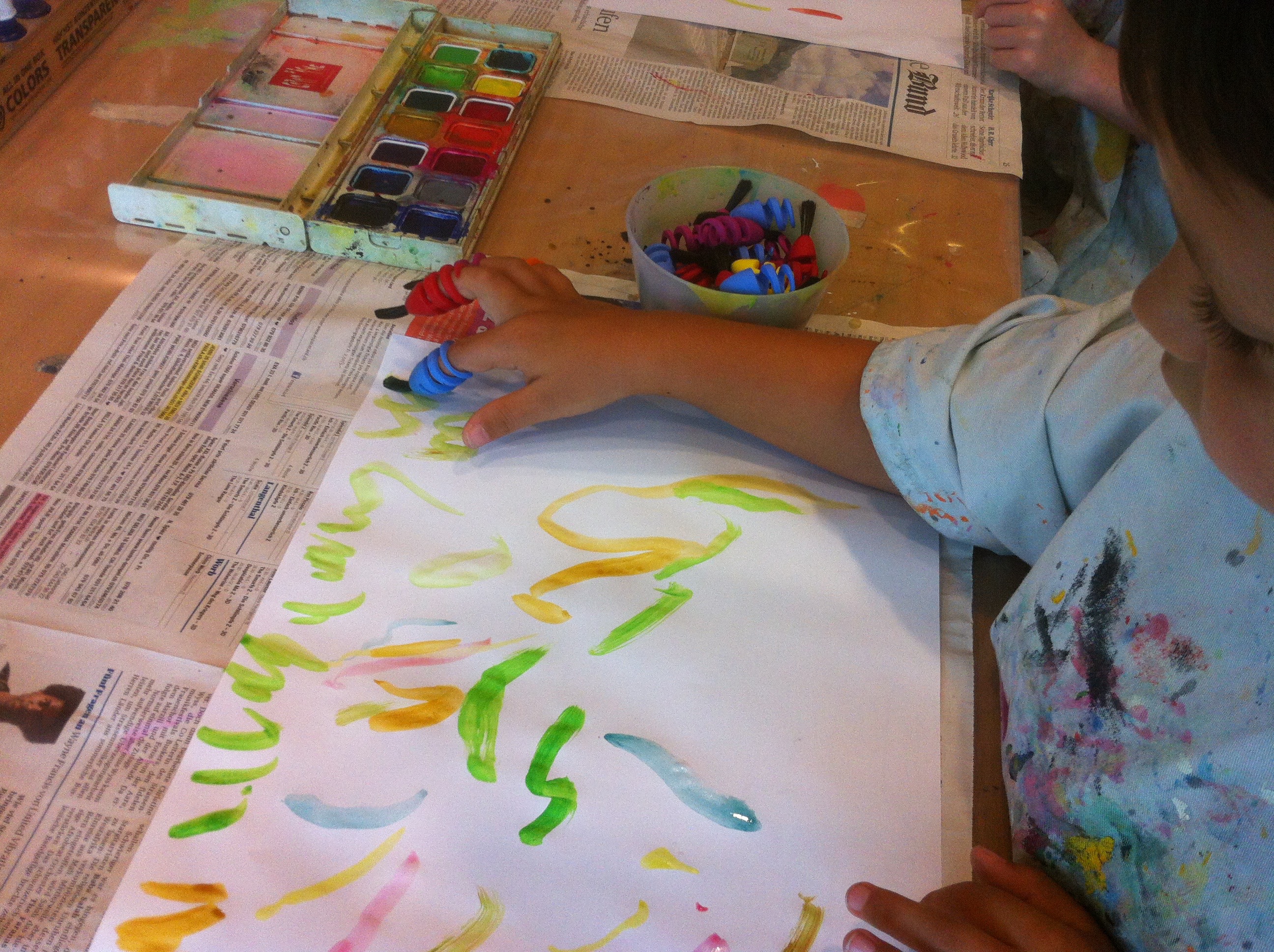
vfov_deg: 40.6
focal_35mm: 35
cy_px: 476
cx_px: 637
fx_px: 1286
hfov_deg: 52.7
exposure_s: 1/120
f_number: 2.8
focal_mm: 3.85
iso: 125
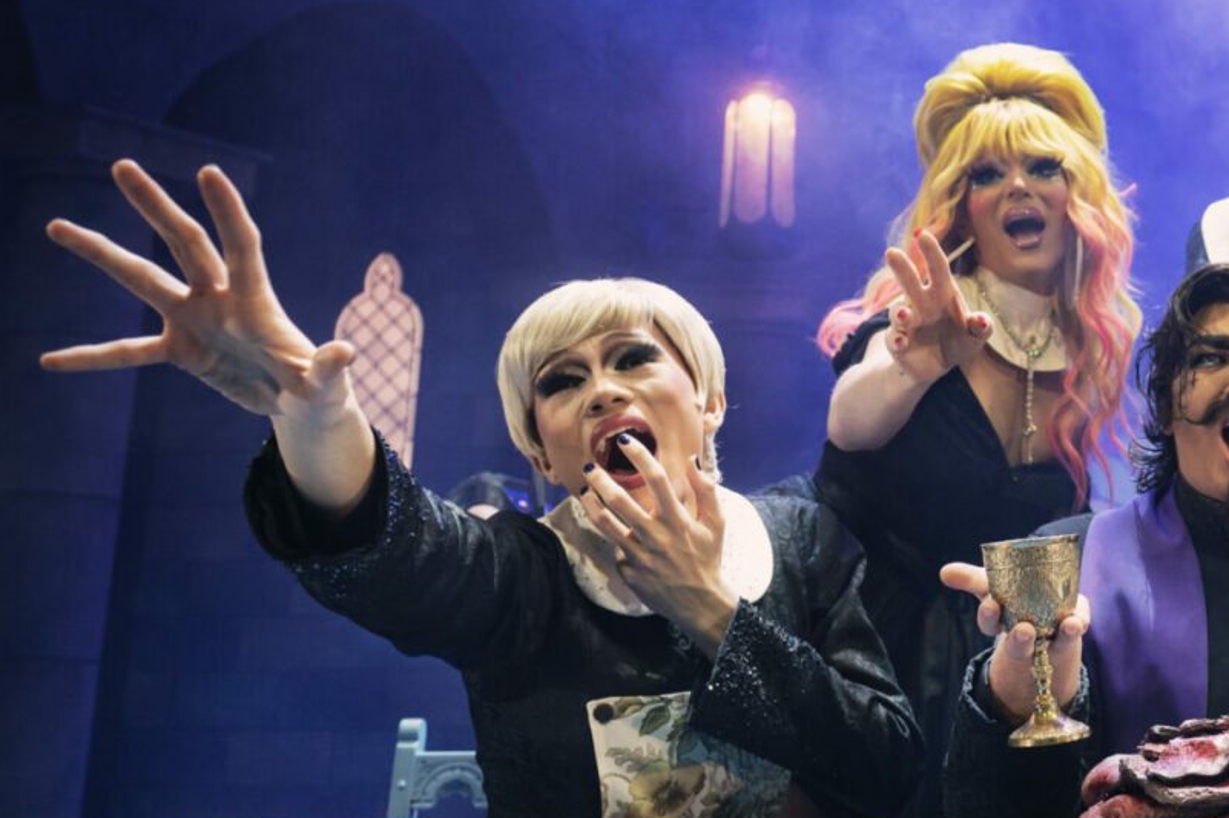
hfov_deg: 39.2
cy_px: 312
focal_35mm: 46
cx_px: 1145
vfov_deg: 29.1
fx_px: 1569
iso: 1250
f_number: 3.5
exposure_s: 1/125
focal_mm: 24
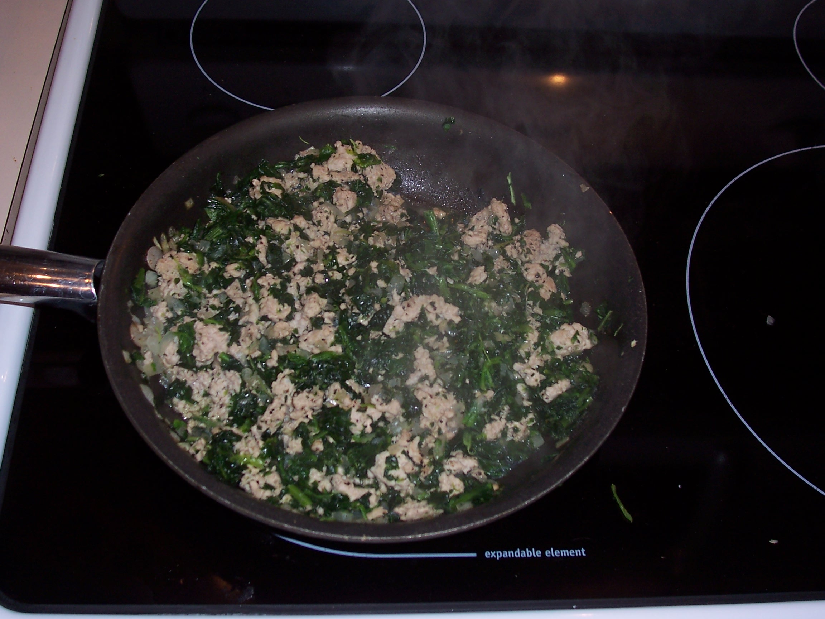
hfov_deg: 44.8
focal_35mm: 42
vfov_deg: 34.3
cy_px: 310
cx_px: 412
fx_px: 1001
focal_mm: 7
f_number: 3
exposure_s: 1/60
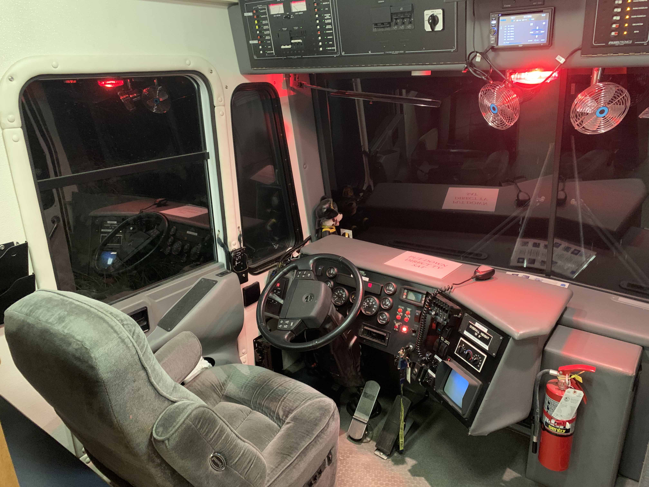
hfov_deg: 67.3
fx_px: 487
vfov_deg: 53.1
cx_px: 324
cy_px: 244
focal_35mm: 26
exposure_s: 1/30
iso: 500
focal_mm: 4.25
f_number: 1.8
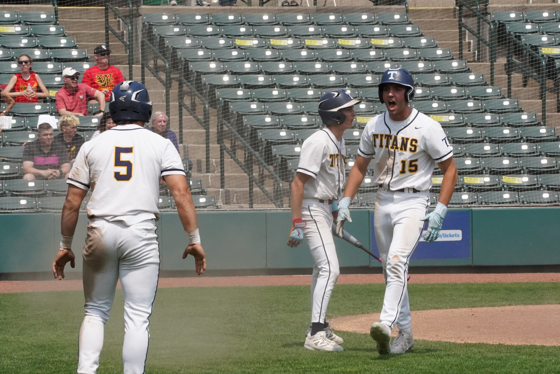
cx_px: 280
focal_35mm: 271
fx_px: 4215
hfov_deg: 7.6
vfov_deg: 5.1
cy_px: 187
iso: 4000
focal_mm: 181
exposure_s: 1/1600
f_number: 22
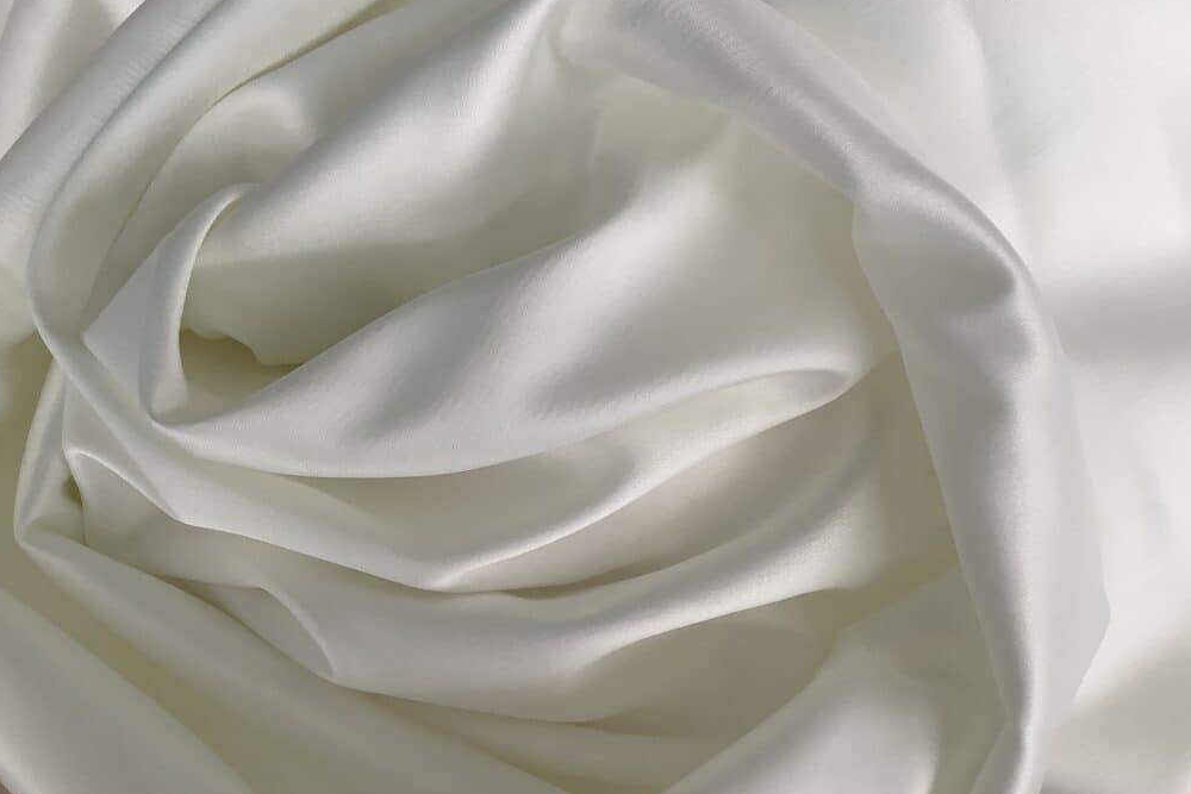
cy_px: 363
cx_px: 604
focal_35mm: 33
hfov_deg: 57.2
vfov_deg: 40.0
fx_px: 1092
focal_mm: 3.3
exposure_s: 1/60
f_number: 2.4
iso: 64
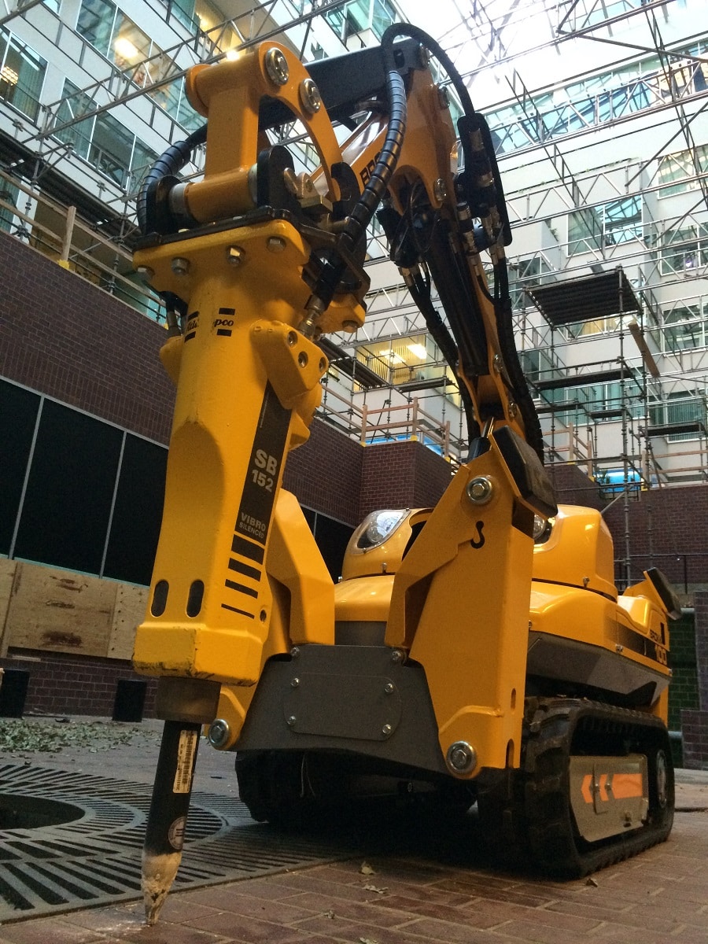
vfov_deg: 60.0
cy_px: 472
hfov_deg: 46.8
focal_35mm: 30
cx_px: 354
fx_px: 818
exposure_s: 1/30
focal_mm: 4.12
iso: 250
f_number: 2.2
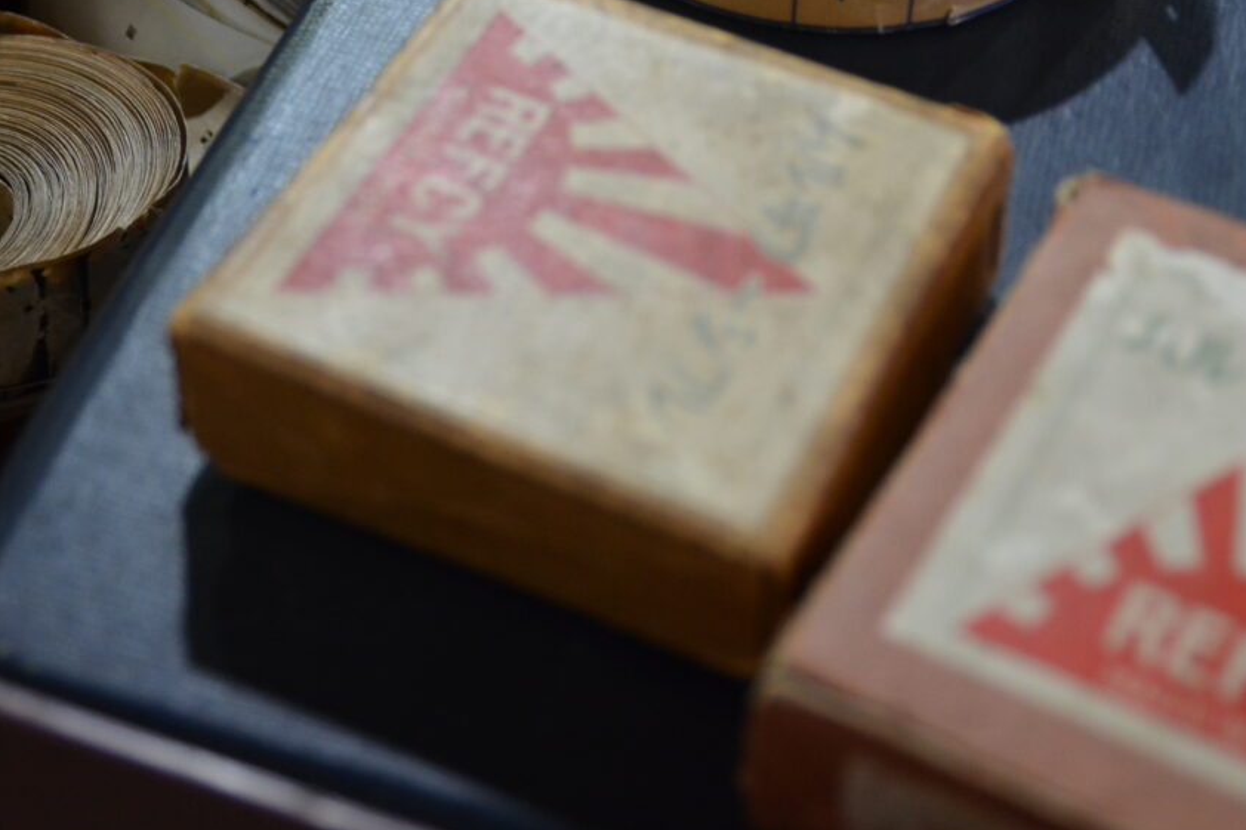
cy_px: 82
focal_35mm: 71
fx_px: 2457
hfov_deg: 28.4
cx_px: 542
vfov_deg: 18.8
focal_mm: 26
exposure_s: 1/30
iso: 900
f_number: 3.2
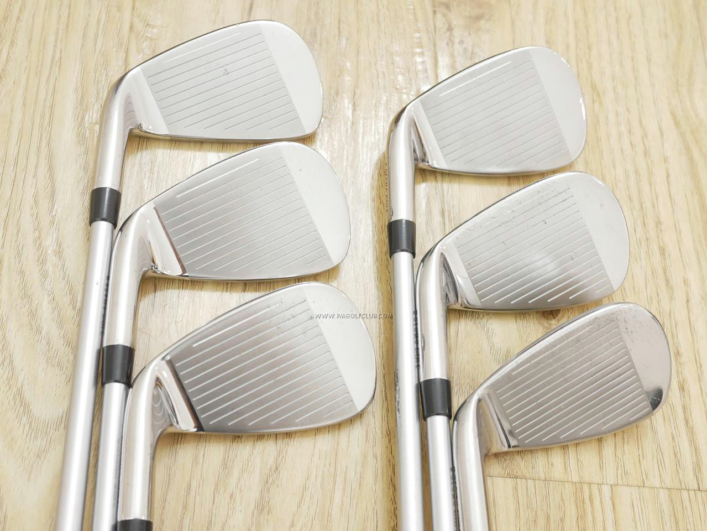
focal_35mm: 50
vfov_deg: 29.1
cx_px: 354
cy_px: 266
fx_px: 1021
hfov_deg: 38.2
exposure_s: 1/40
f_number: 4.5
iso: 1600
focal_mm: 25
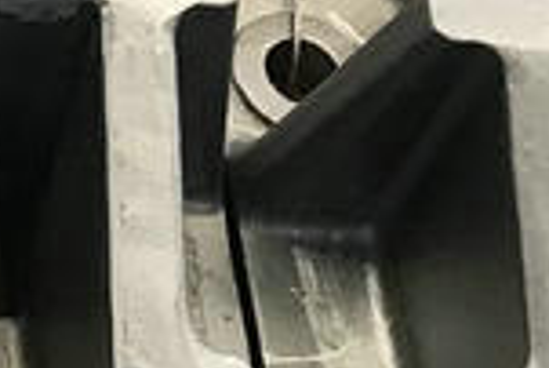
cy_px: -310
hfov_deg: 11.5
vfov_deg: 8.6
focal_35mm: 154
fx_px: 2351
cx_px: -669
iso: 32
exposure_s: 1/33
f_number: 1.8
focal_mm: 3.99
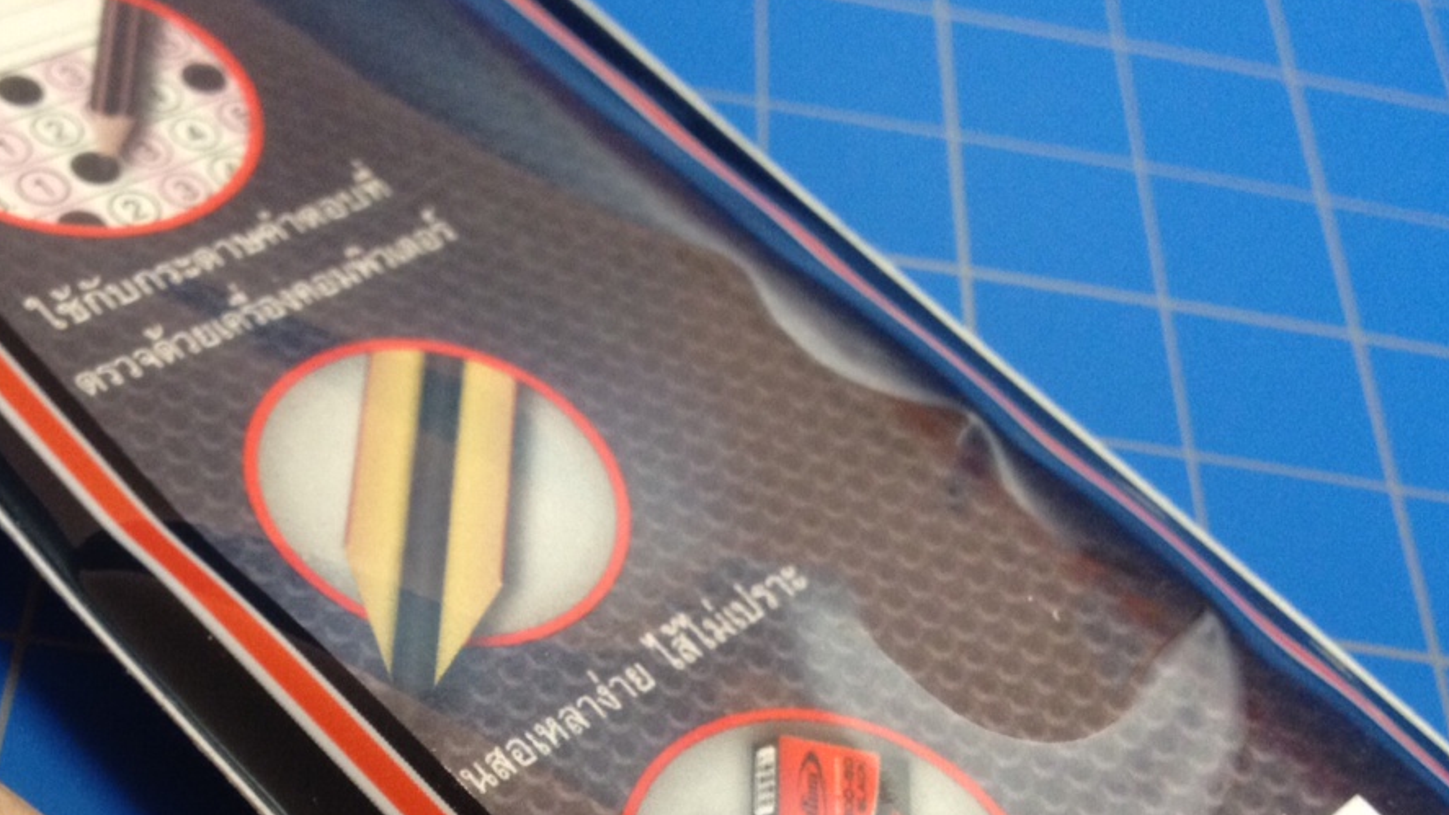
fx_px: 2113
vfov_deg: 21.5
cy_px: 689
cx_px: 449
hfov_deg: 37.3
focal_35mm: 55
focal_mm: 4.28
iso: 200
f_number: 2.4
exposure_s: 1/20
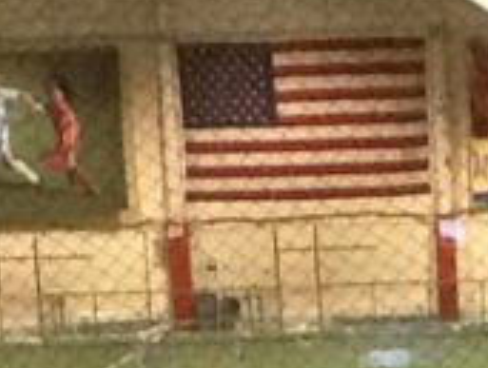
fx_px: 2176
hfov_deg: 12.5
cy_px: 576
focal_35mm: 154
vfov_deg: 9.4
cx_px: 568
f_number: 2.4
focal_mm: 2.03
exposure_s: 1/30
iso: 250
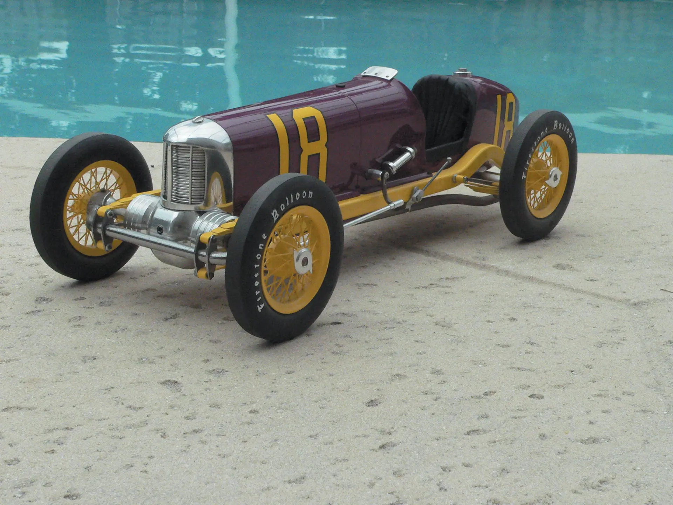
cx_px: 336
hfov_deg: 30.3
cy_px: 252
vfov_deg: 22.9
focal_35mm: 64
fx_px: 1244
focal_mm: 10.7
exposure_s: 1/1000
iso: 400
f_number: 5.6
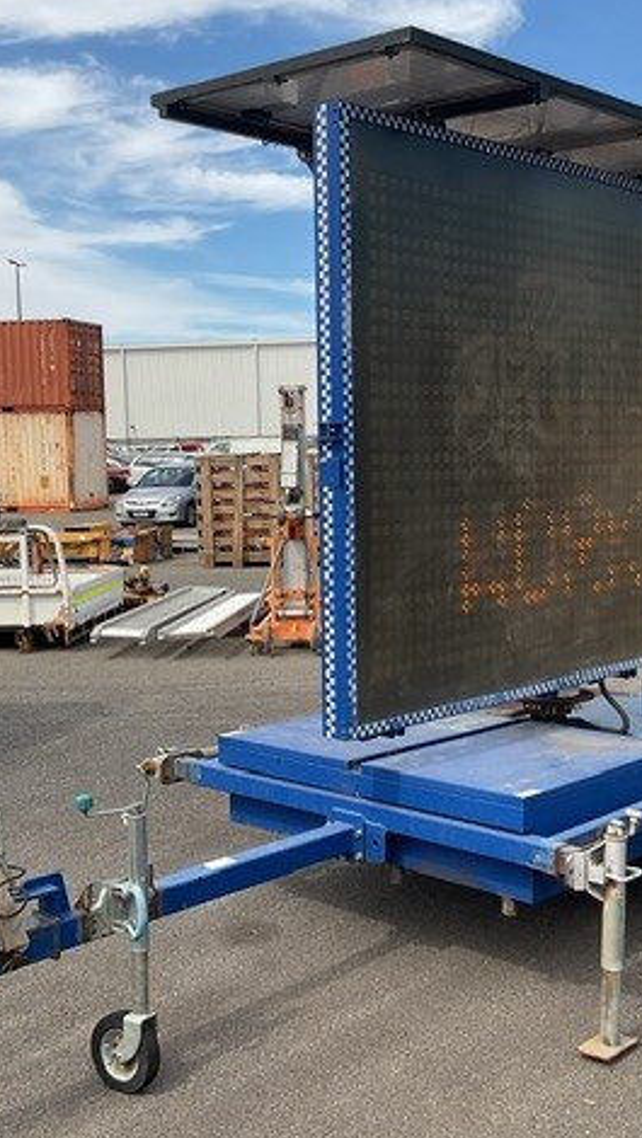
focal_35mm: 43
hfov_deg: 27.8
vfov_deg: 47.3
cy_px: 576
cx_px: 325
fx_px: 1299
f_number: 1.8
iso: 16
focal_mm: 3
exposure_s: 1/1451
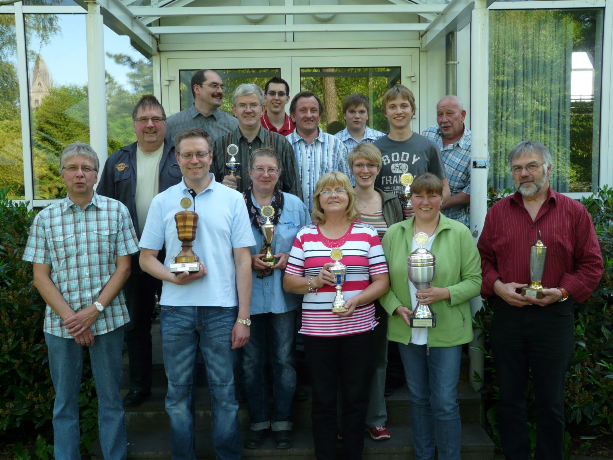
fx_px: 691
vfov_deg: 36.8
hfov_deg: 47.9
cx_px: 306
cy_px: 230
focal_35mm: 39
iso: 100
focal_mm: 6.4
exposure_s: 1/100
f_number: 3.2
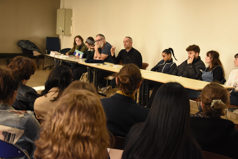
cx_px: 119
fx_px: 446
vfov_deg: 20.2
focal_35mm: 68
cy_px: 80
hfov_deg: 29.9
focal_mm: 45
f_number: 8
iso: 2500
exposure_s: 1/200
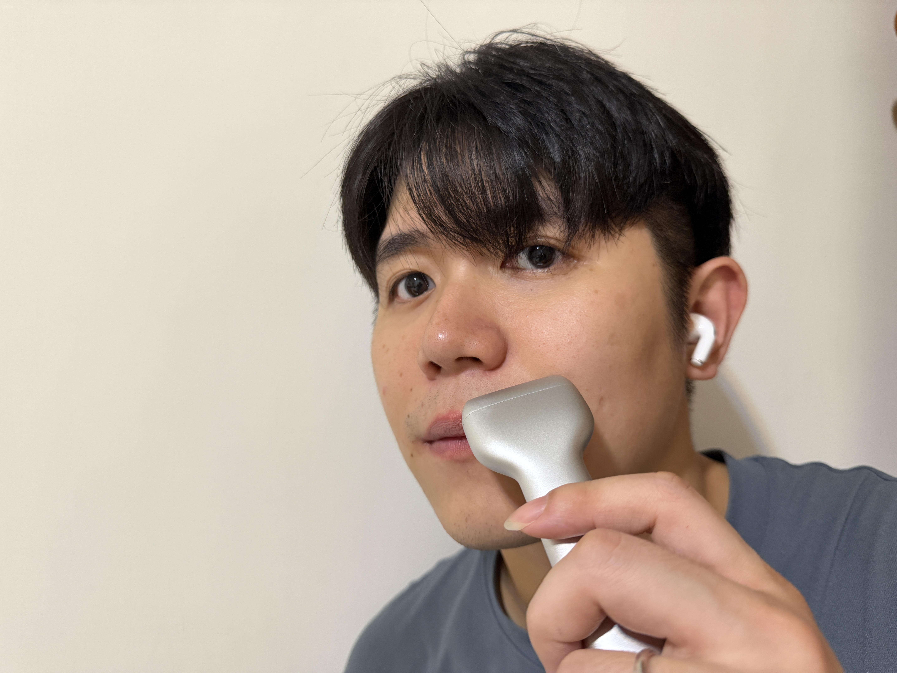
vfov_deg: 56.8
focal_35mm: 24
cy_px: 336
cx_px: 448
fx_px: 622
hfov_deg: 71.6
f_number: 1.78
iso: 640
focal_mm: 6.76
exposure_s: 1/60
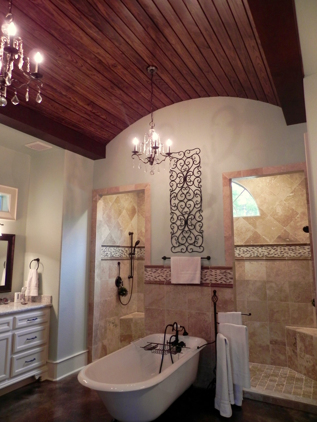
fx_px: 317
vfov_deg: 67.3
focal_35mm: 26
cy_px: 211
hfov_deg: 53.1
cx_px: 158
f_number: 2.8
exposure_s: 1/30.8
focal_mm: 4.6
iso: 160
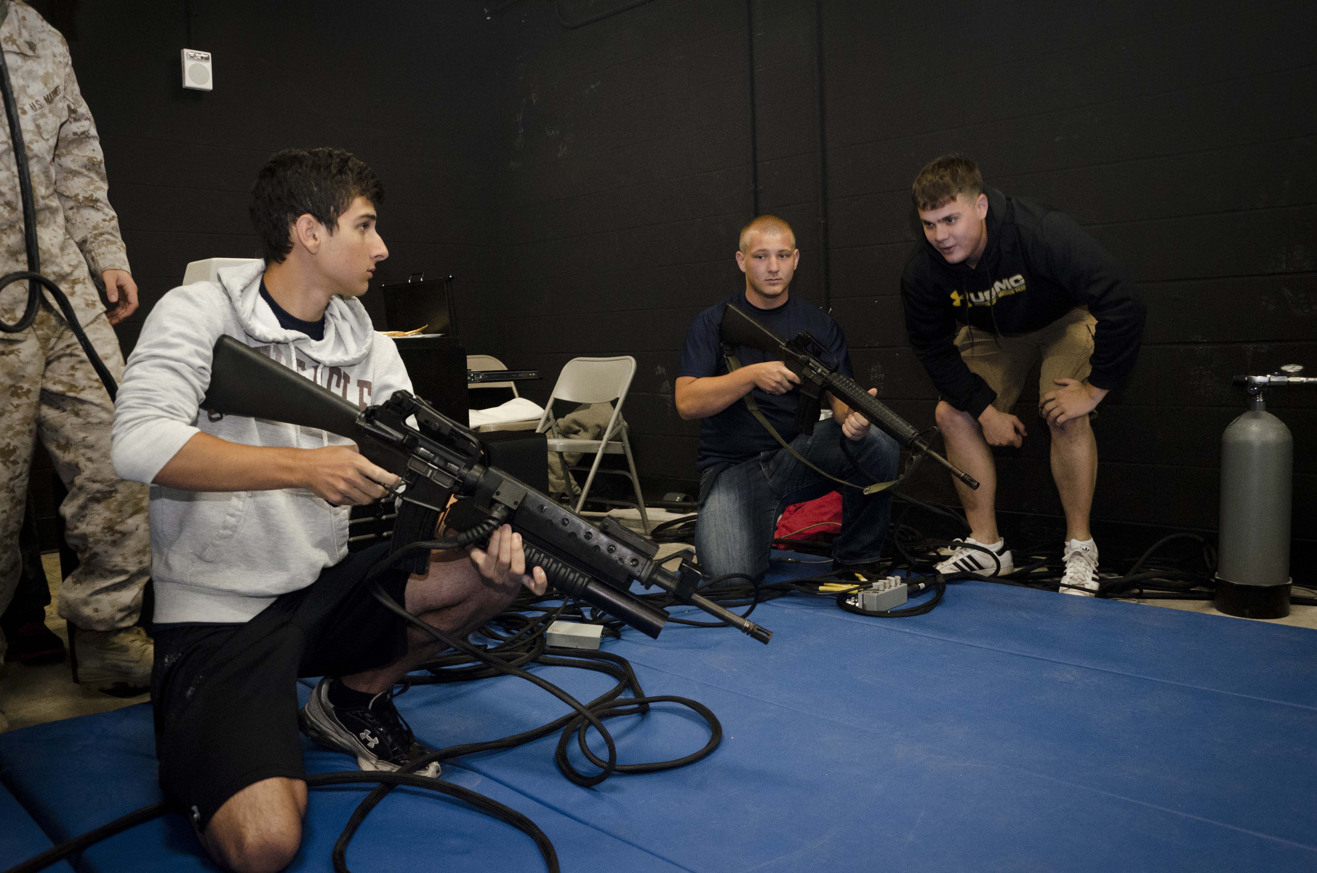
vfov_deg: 47.7
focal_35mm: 27
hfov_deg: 67.5
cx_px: 658
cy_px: 436
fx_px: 986
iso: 2500
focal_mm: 18
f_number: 4.5
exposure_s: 1/60
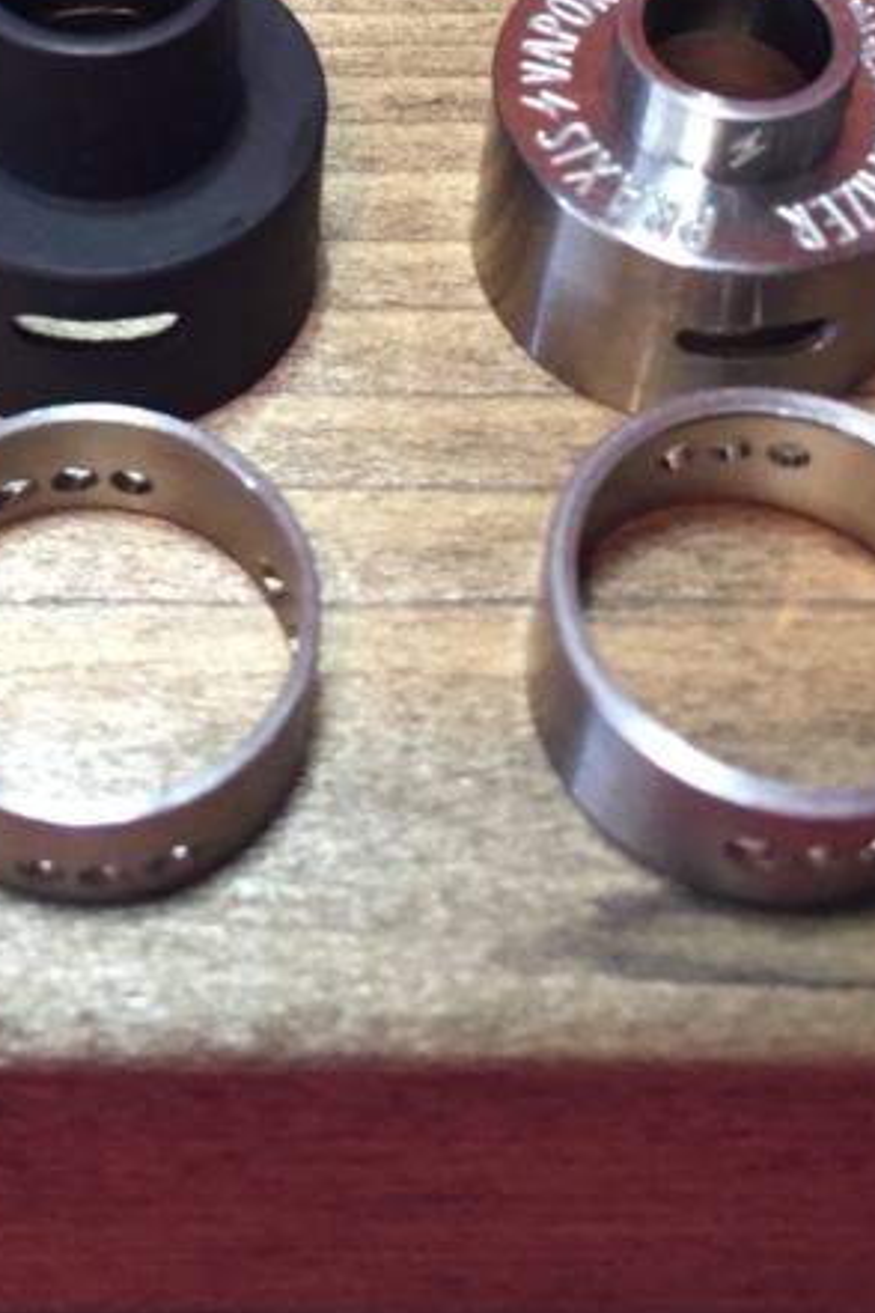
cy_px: -45
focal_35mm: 70
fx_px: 2552
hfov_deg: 19.1
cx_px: 98
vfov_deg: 27.0
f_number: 2.2
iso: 100
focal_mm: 4.15
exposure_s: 1/30
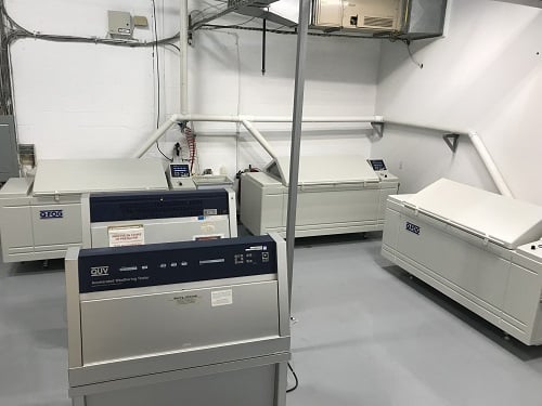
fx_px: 438
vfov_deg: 49.7
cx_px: 271
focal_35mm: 28
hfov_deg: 63.4
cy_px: 203
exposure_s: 1/30
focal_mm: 3.99
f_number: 1.8
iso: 25
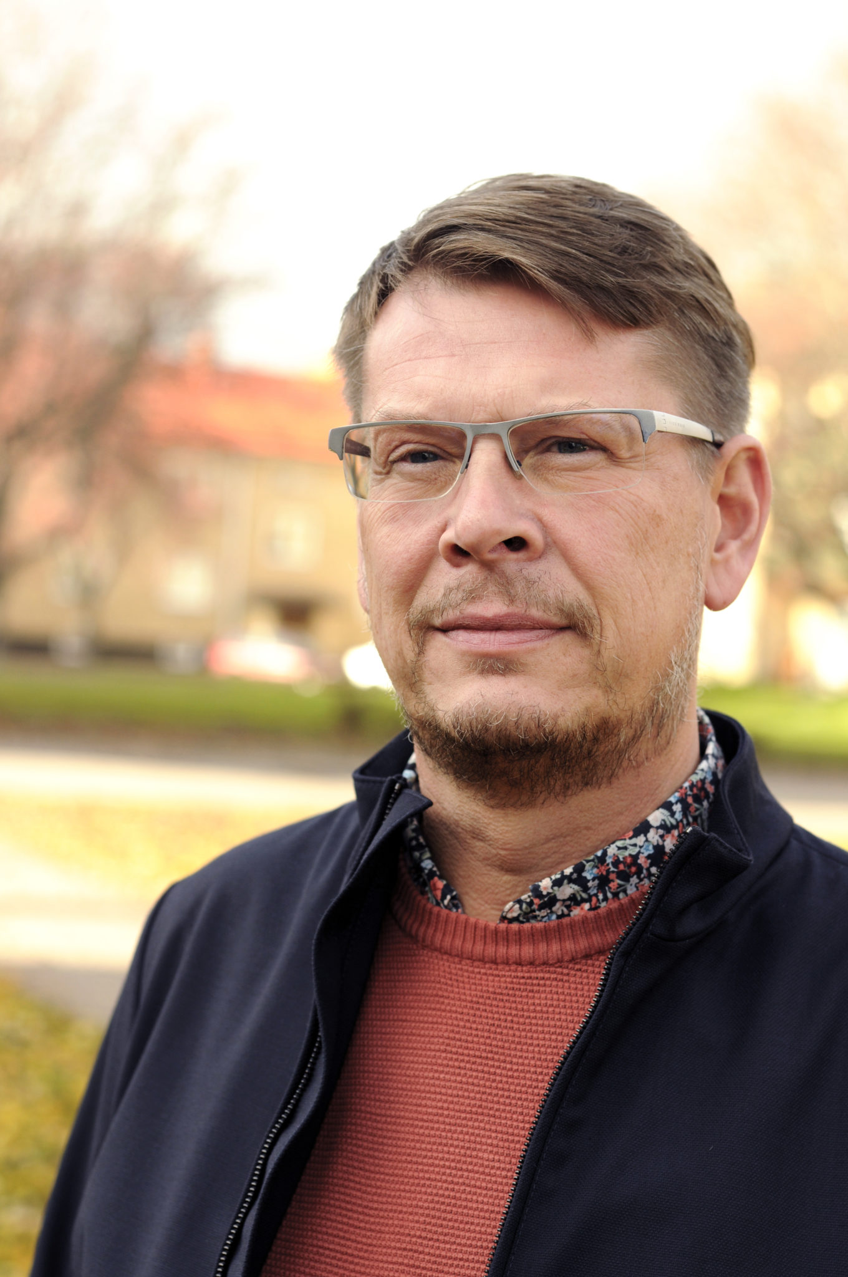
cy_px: 638
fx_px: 2657
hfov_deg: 18.1
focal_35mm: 75
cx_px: 424
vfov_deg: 27.0
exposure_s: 1/400
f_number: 4
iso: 250
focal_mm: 50
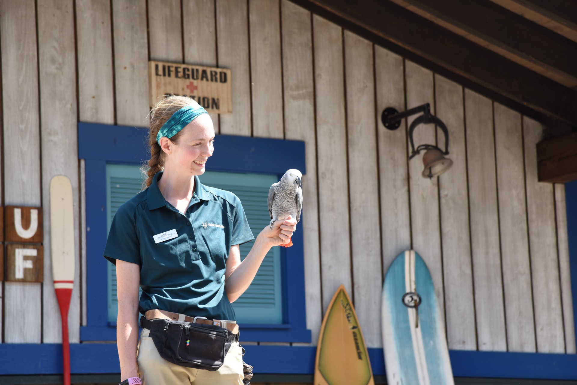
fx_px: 1924
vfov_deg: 11.4
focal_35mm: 120
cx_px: 288
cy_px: 192
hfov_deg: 17.1
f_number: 8
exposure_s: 1/250
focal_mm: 120
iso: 400
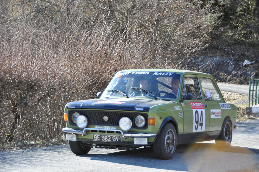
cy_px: 86
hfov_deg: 19.5
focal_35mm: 105
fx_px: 754
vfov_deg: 13.0
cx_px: 130
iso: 800
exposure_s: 1/1000
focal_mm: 70
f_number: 5.6
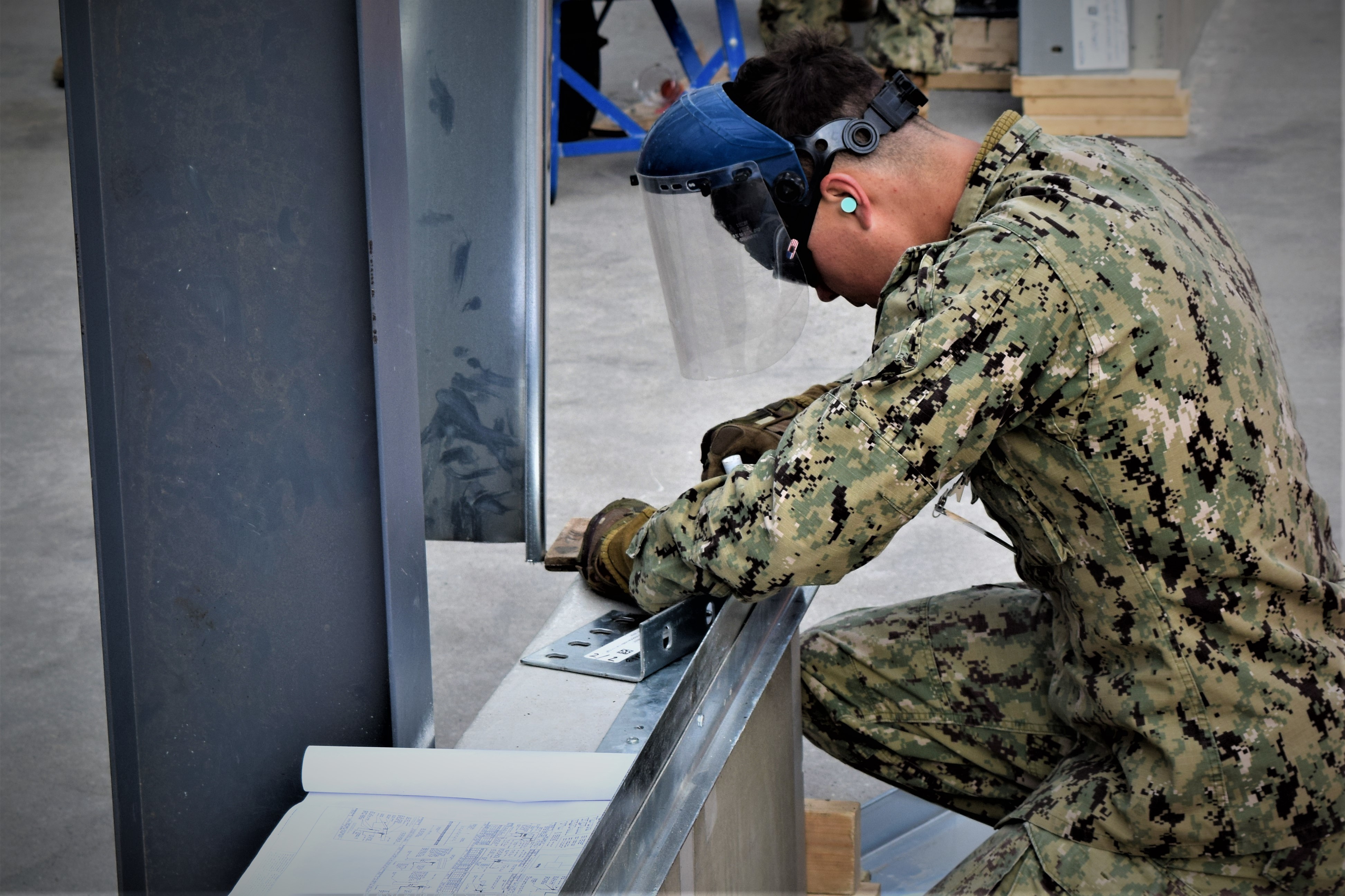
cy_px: 448
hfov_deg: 28.1
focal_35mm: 72
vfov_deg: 18.9
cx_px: 672
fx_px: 2690
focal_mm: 48
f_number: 8
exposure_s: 1/250
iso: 200
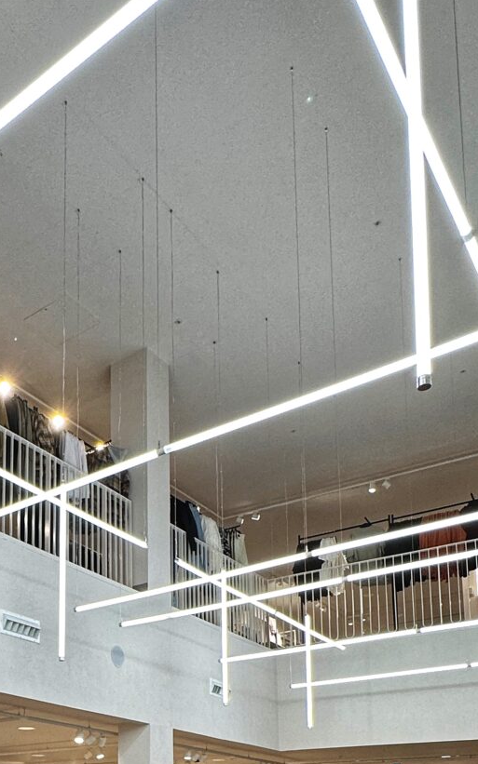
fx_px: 771
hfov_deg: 32.0
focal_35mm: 37
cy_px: 754
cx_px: 9
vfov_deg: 45.1
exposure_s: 1/100
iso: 64
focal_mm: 2.22
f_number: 2.2
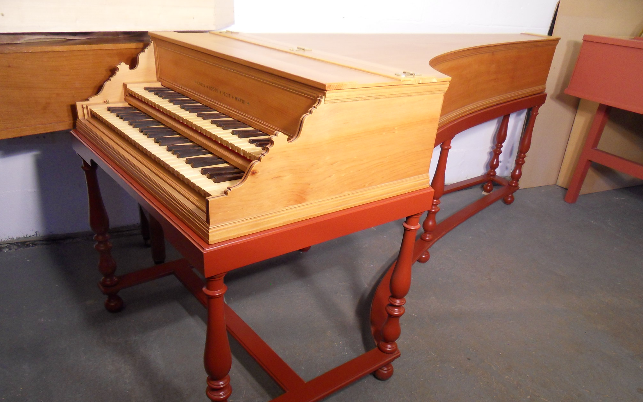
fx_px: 456
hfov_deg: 70.4
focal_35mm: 26
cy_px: 246
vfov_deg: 47.2
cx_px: 322
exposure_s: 1/30
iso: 200
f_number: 3.3
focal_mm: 4.2
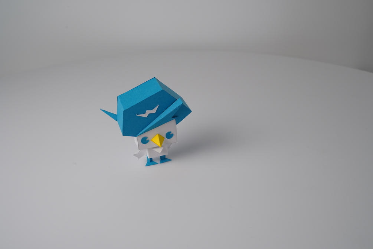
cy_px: 124
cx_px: 186
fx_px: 383
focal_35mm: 37
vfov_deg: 35.9
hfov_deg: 51.9
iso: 1000
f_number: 13
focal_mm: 37
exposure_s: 1/100
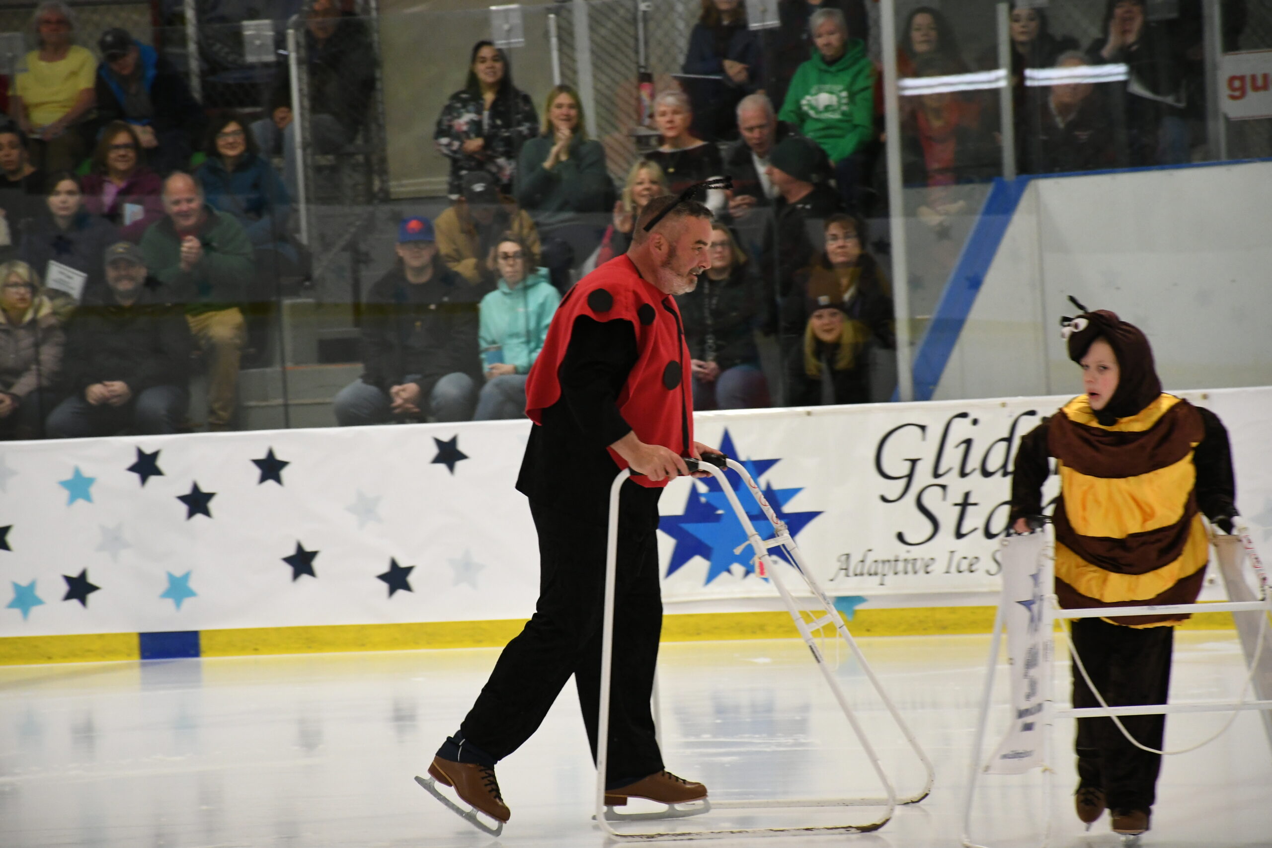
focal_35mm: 183
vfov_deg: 7.5
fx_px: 6466
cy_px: 424
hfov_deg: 11.2
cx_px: 636
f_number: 6.3
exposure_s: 1/160
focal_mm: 122
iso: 2500
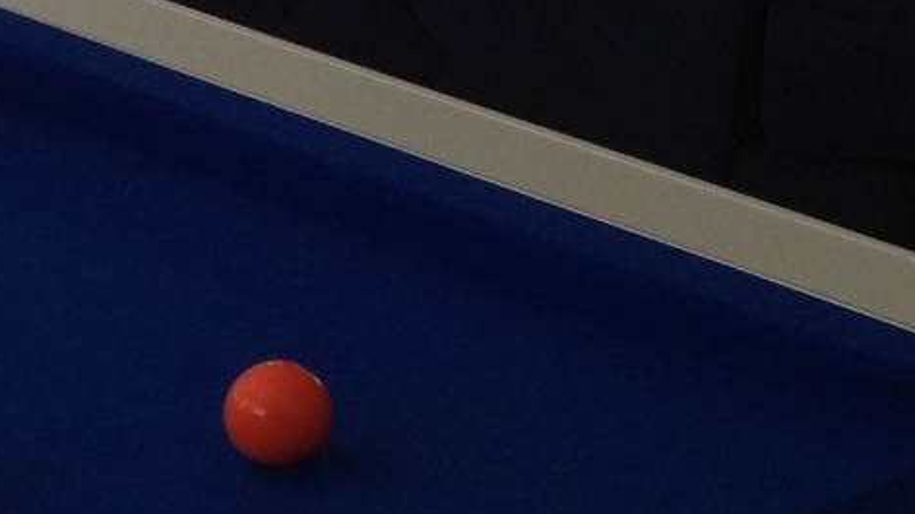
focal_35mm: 194
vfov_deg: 6.2
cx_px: -477
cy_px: 561
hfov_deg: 10.7
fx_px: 4705
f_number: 2.4
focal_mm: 4.28
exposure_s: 1/620
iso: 50
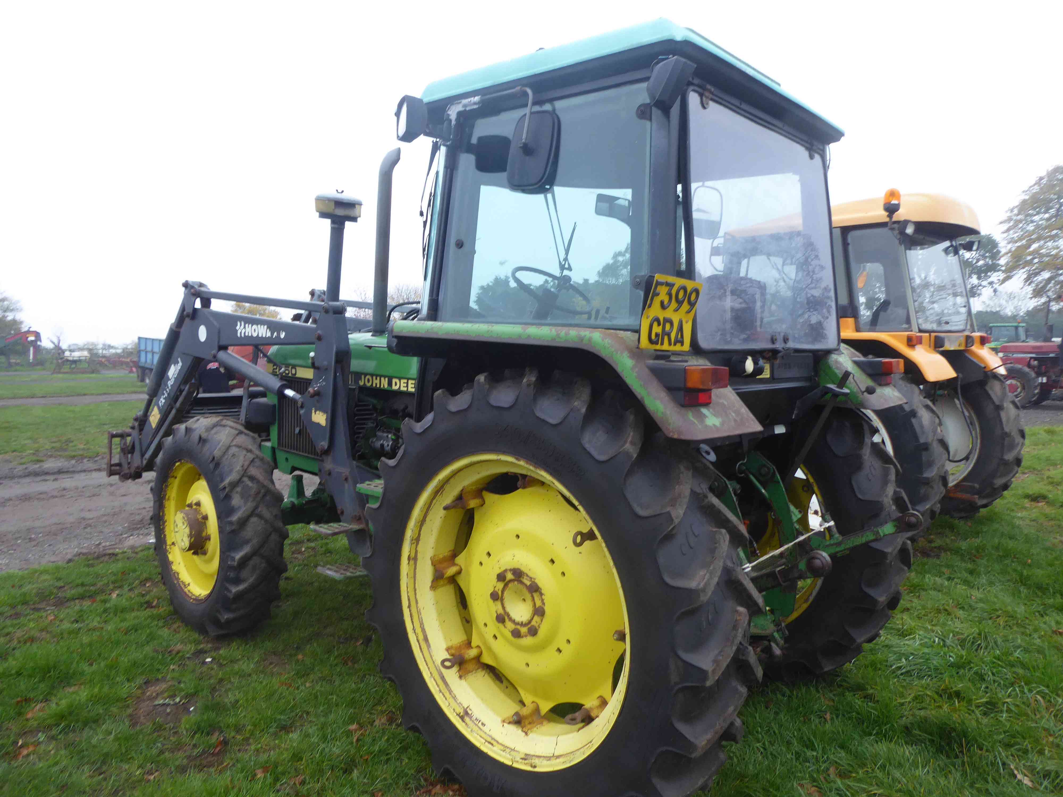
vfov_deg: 54.9
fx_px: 768
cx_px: 532
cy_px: 398
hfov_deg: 69.4
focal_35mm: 25
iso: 160
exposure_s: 1/125
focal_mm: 4.3
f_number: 3.3
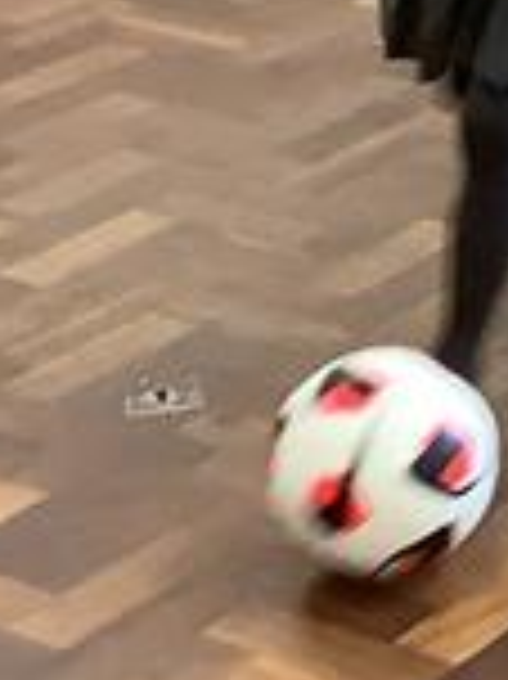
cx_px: 841
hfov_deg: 9.1
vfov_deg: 12.5
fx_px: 3096
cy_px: 360
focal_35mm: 158
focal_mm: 3.3
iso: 250
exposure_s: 1/50
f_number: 2.4
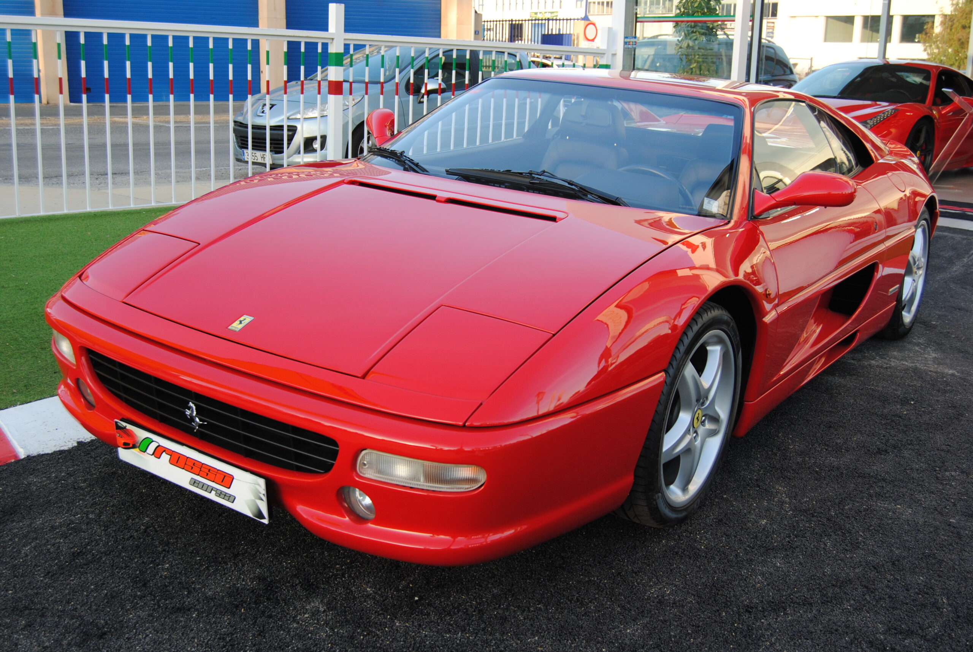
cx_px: 486
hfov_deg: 53.1
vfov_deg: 37.0
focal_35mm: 36
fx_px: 974
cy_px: 326
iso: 200
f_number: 5.6
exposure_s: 1/100
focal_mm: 24
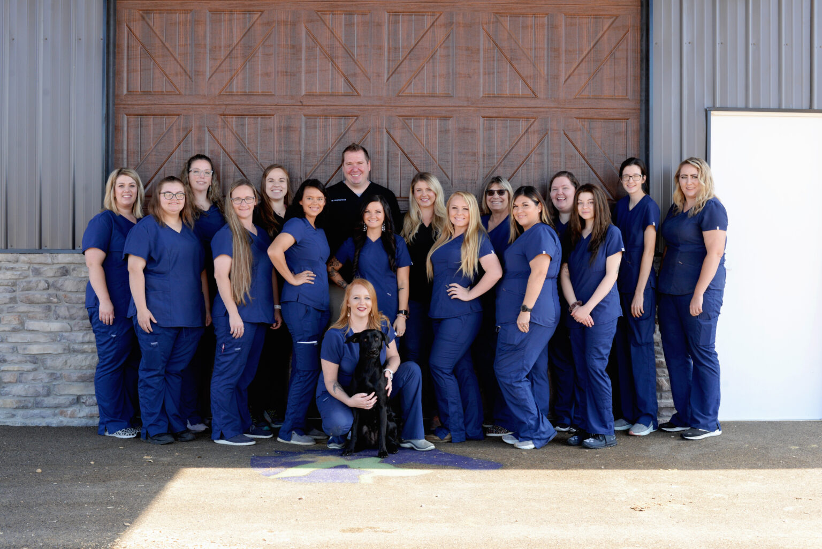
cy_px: 274
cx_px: 411
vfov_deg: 27.0
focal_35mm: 50
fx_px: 1142
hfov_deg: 39.6
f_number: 7.1
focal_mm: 50
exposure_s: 1/250
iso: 640
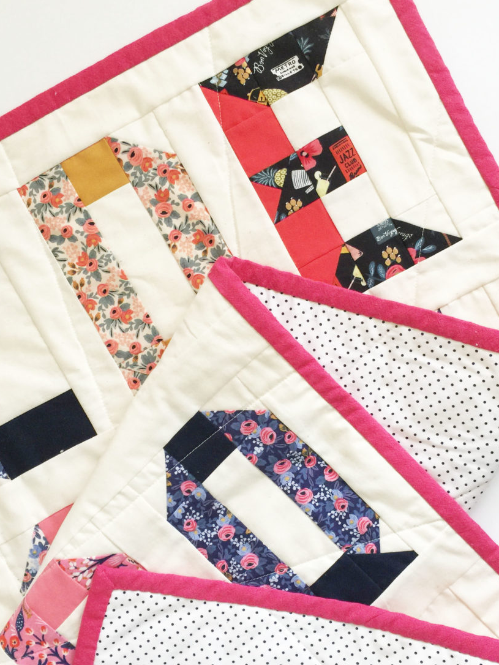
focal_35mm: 41
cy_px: 366
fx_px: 788
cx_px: 271
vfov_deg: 45.7
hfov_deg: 35.1
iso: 40
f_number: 2.2
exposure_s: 1/15
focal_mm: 4.15
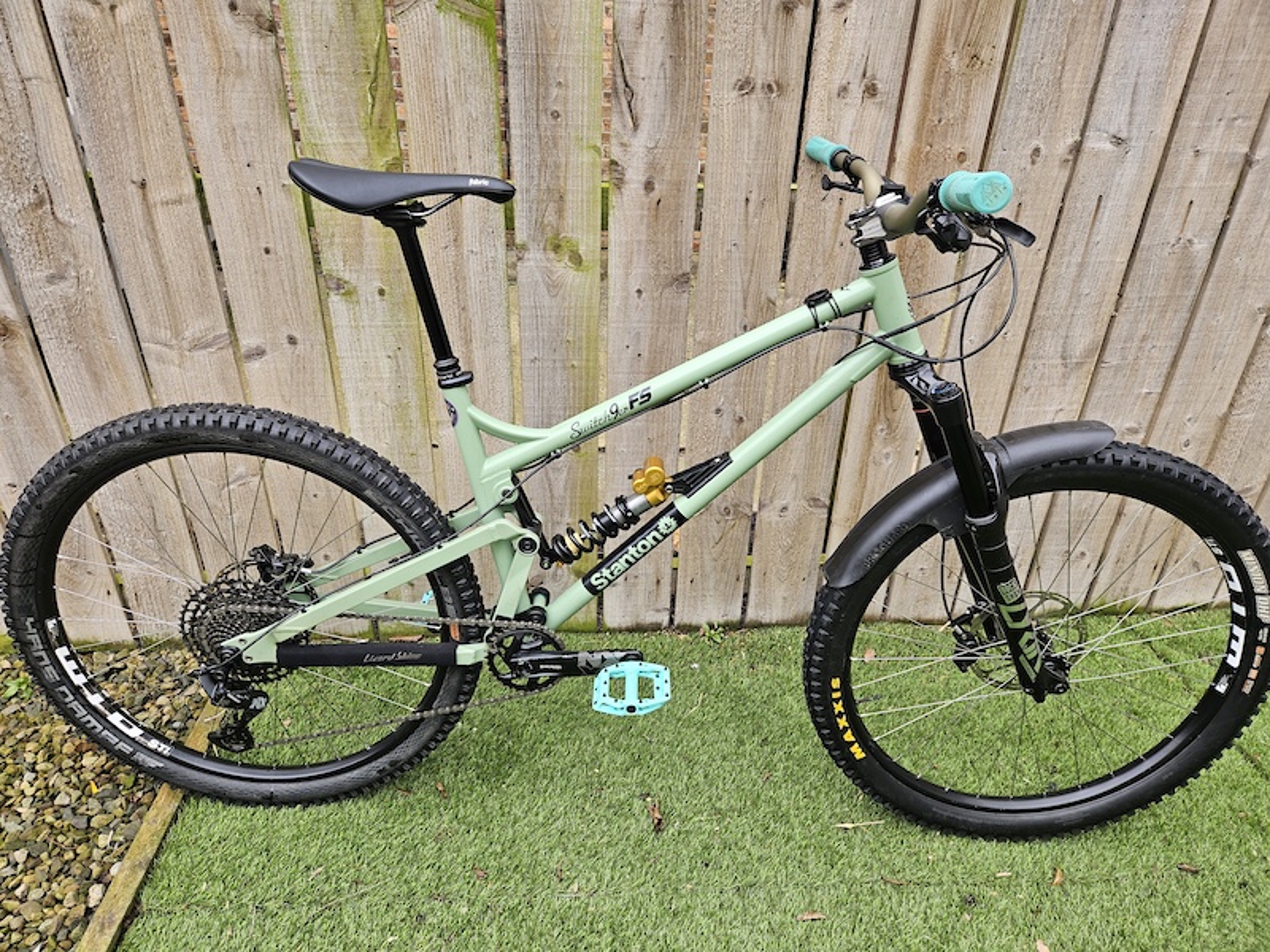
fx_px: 844
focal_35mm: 23
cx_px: 635
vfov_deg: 58.9
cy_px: 476
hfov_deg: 73.9
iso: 125
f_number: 1.8
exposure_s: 1/180
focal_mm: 5.4
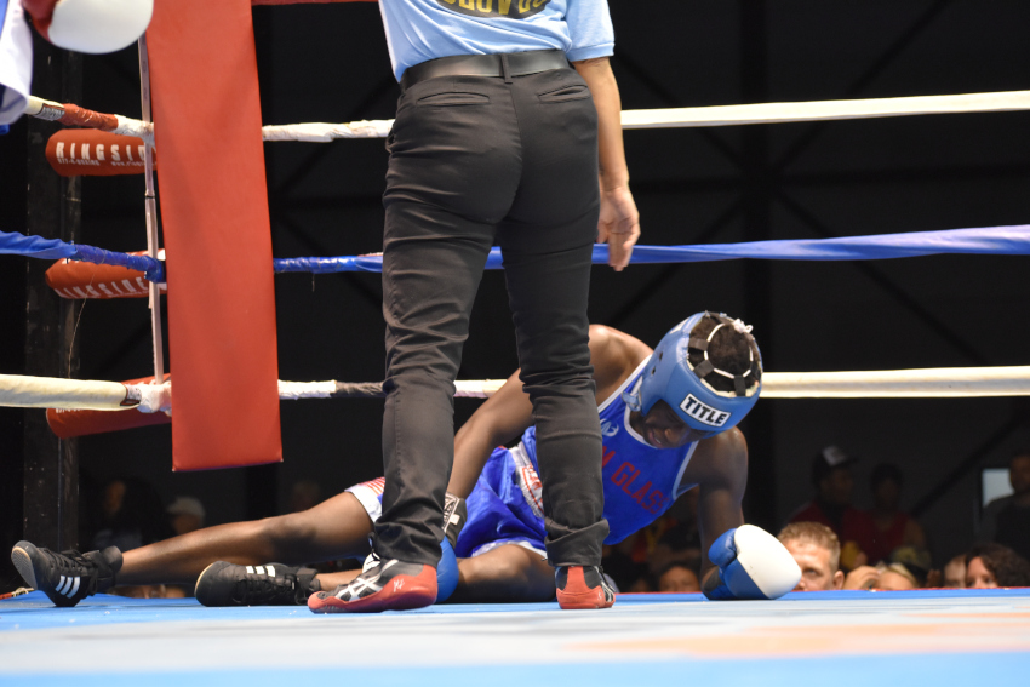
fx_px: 3520
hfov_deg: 16.6
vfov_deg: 11.1
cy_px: 344
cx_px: 515
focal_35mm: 123
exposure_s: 1/200
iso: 1600
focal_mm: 82
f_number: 4.8
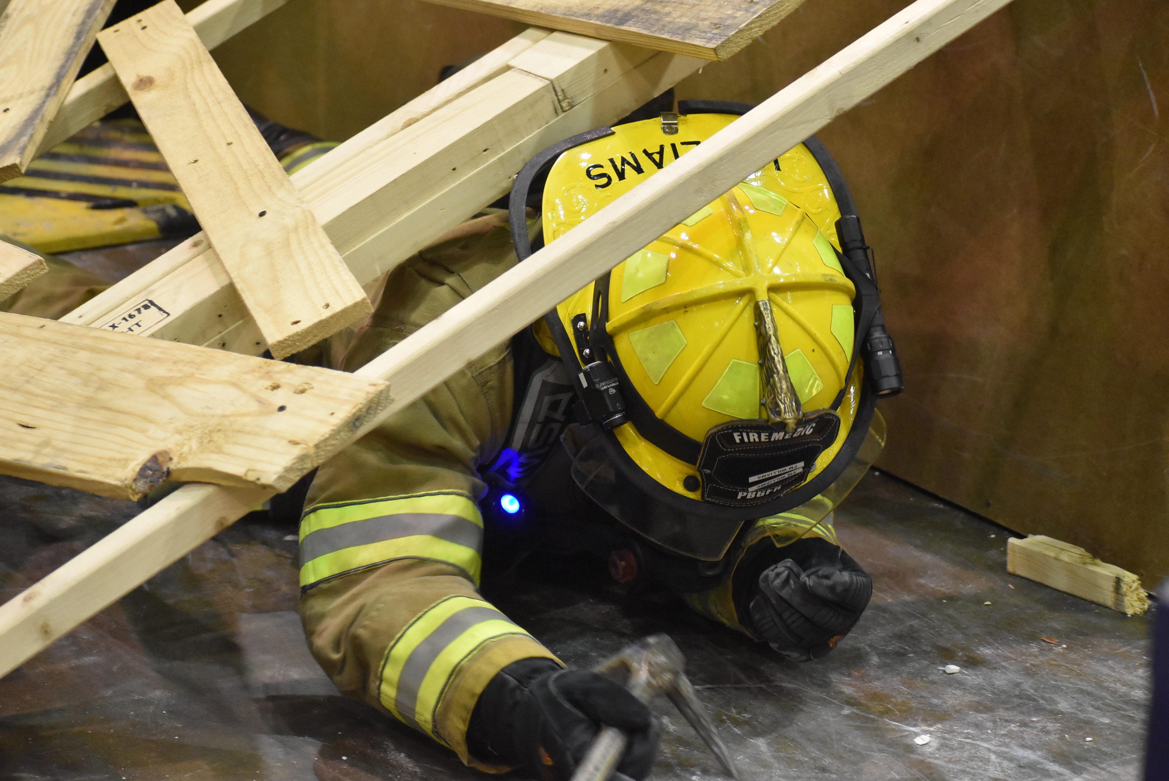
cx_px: 584
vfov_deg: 13.1
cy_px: 390
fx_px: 3412
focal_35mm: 105
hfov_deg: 19.4
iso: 3200
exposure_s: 1/100
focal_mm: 70
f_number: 4.5
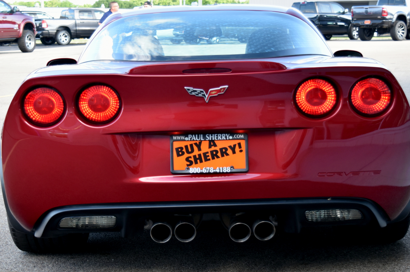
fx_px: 597
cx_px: 205
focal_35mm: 52
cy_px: 136
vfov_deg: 25.6
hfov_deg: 37.9
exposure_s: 1/100
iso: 400
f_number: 5
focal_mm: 35
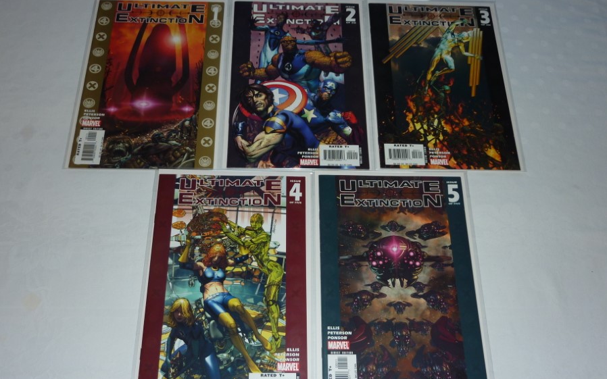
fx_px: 562
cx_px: 304
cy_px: 215
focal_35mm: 34
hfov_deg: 56.7
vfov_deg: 37.2
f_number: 3.5
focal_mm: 5.3
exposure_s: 1/30
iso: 100
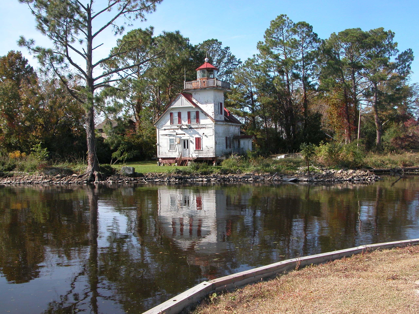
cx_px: 210
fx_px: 424
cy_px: 157
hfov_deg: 52.6
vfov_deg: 40.7
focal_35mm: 35
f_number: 5.6
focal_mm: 8.9
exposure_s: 1/232
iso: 100
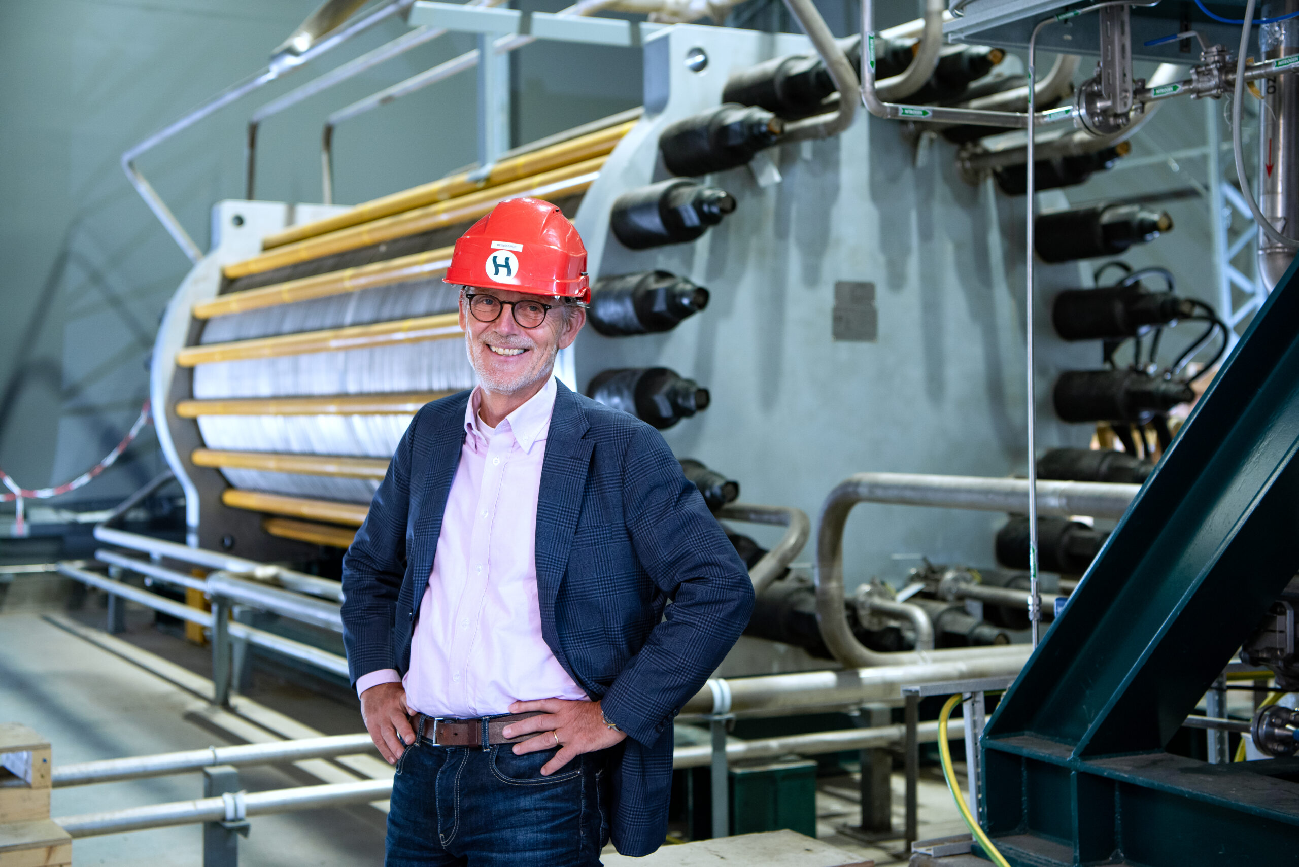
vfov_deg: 28.1
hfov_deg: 41.1
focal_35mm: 48
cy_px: 434
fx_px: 1733
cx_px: 650
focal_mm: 48
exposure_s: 1/80
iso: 1000
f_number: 3.5
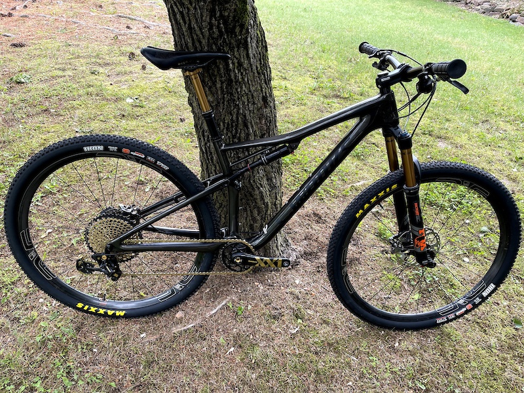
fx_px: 394
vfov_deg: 53.1
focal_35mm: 26
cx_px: 262
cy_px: 196
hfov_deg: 67.3
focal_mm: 5.1
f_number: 1.6
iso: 50
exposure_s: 1/121
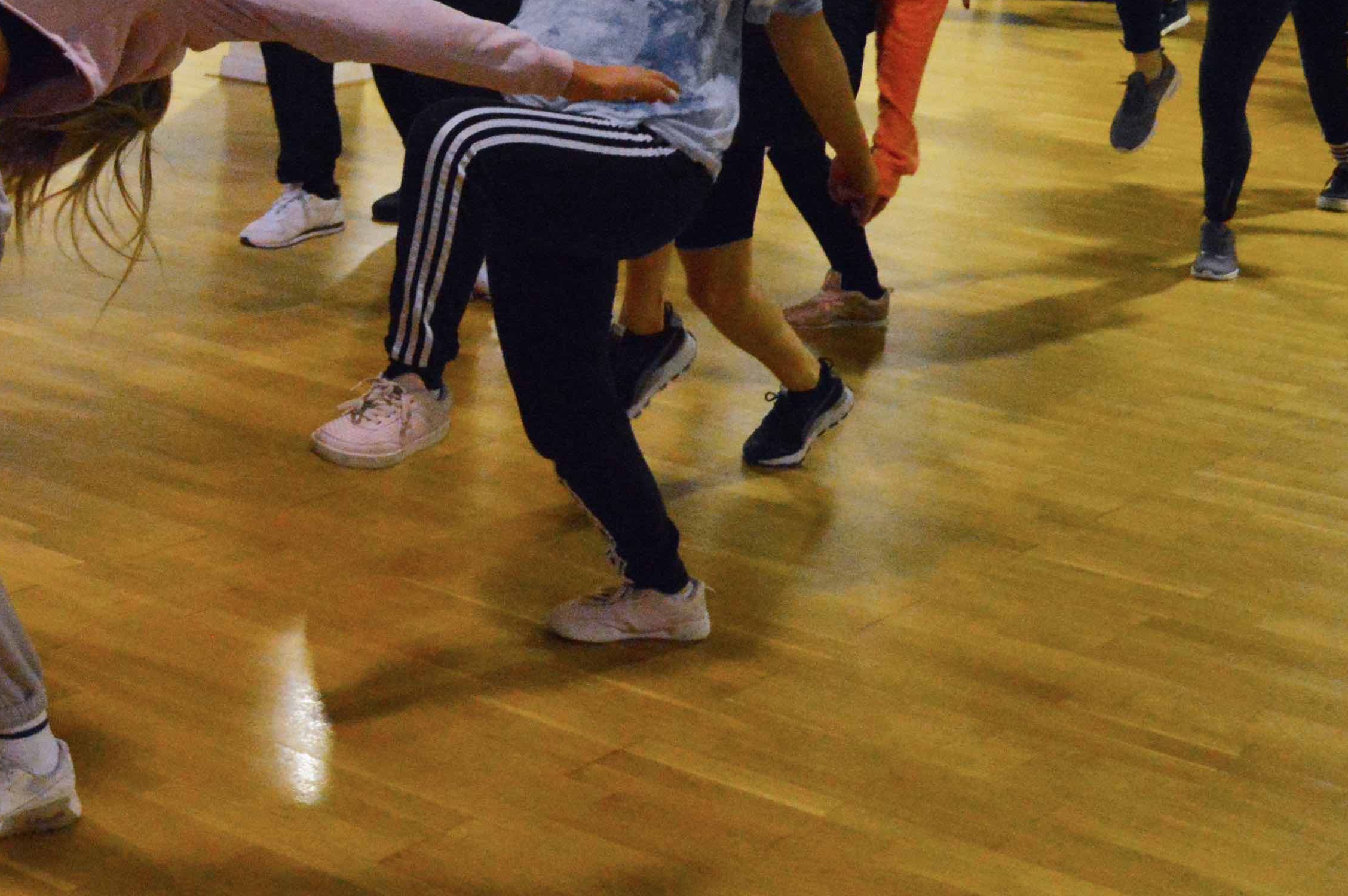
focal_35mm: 72
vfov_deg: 18.7
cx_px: -388
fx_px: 2694
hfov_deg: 24.6
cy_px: 208
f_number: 3.5
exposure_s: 1/400
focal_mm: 18
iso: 3200
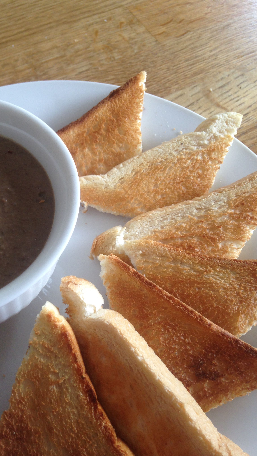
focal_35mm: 36
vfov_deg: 55.3
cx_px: 87
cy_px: 228
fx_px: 436
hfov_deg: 32.6
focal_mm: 4.12
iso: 64
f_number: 2.4
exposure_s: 1/40
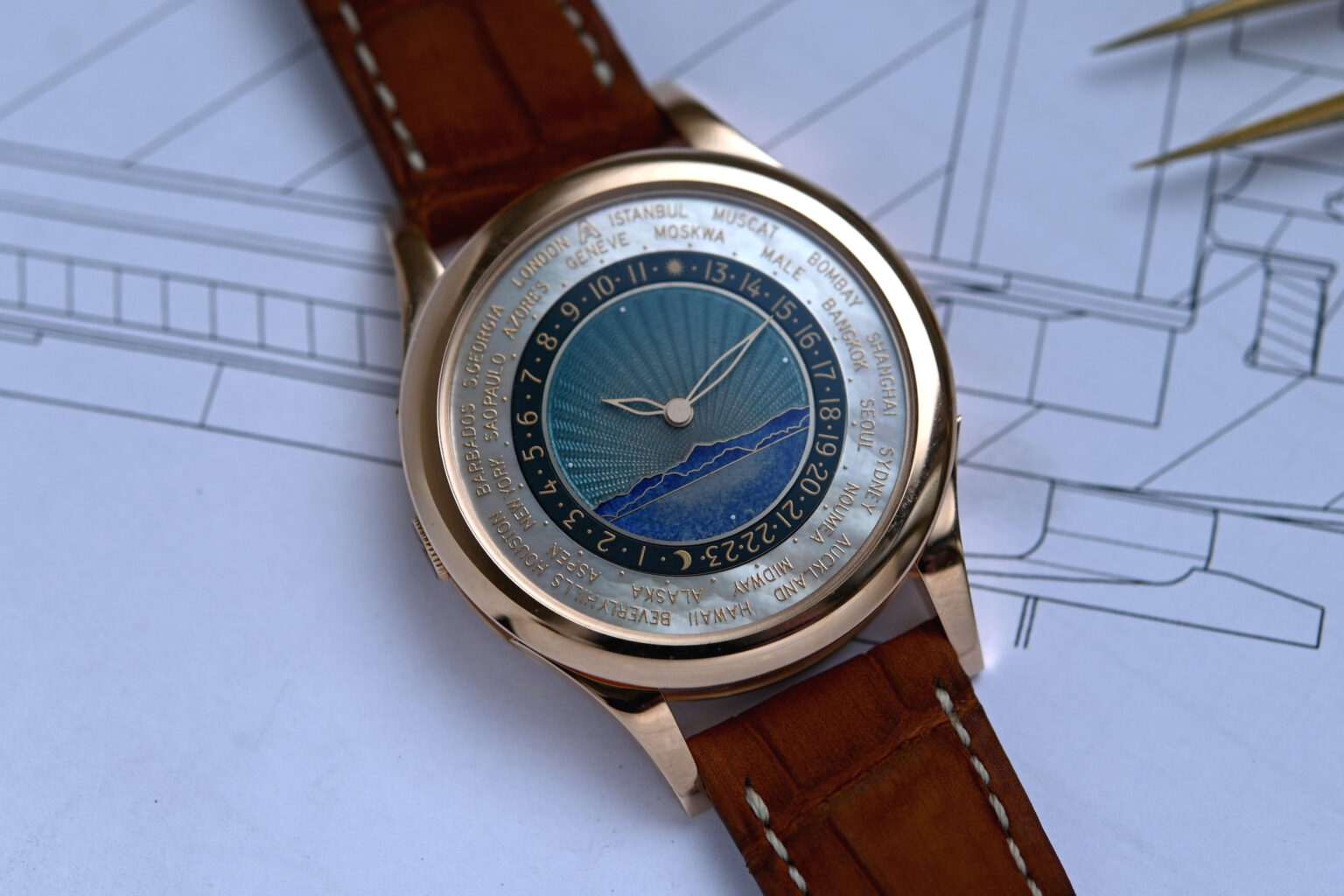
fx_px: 2240
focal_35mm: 60
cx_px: 672
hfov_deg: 33.4
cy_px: 448
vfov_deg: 22.6
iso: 400
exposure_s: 1/1600
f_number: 5
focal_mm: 60
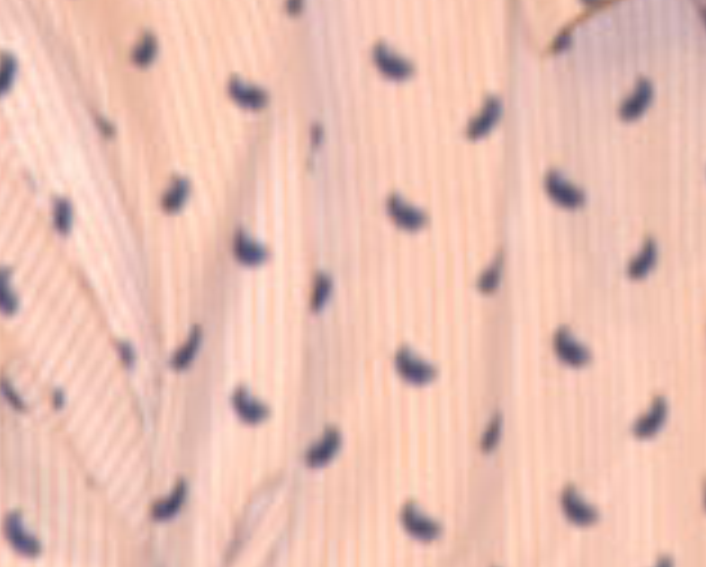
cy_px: -659
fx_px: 23013
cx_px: 1115
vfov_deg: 1.4
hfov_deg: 1.8
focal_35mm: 1100
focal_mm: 180
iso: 1600
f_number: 4.5
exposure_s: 1/80
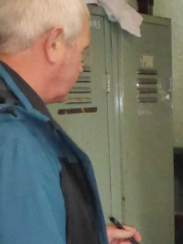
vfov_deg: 17.1
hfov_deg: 12.9
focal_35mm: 112
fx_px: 790
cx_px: 214
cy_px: 257
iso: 800
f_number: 3.3
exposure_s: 1/125
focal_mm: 4.3
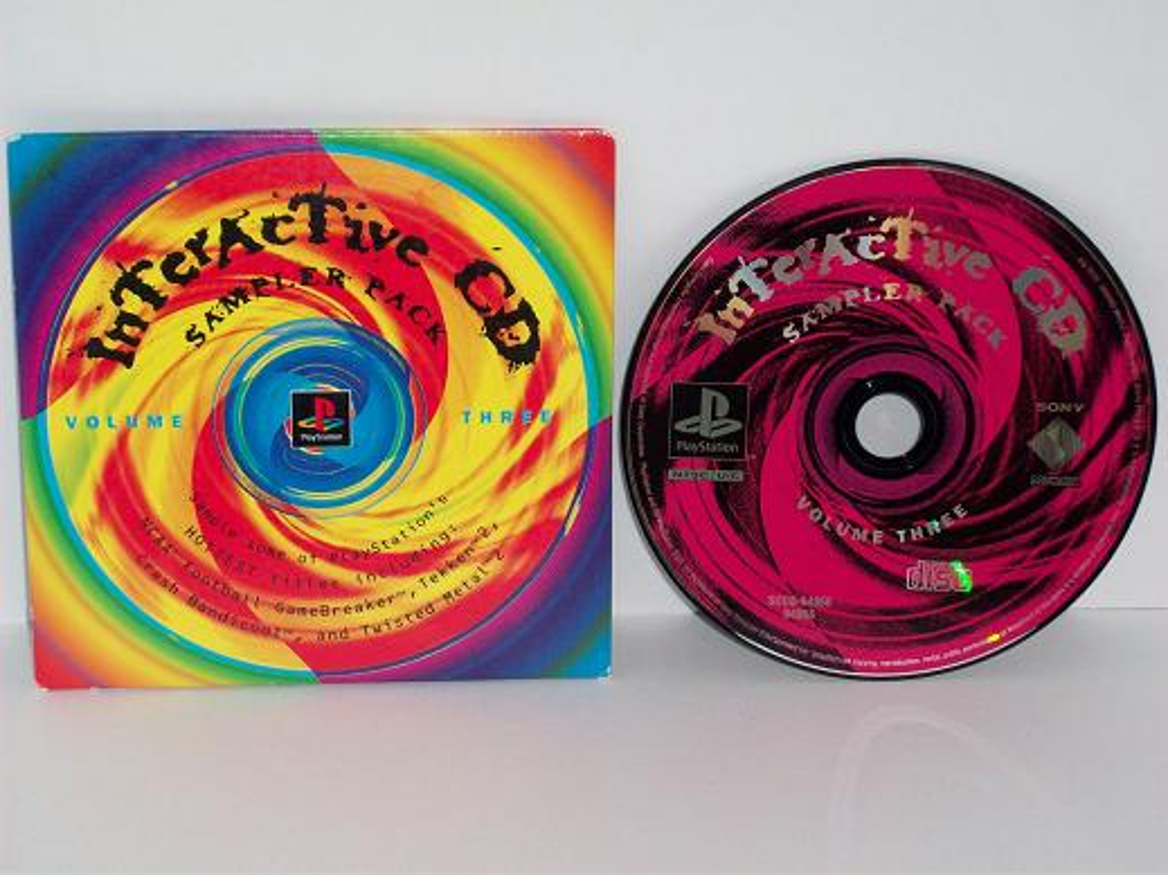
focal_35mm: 92
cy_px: 438
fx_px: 3104
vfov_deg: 16.1
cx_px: 584
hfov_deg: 21.3
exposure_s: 1/80.3
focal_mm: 15.3
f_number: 4.7
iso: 160
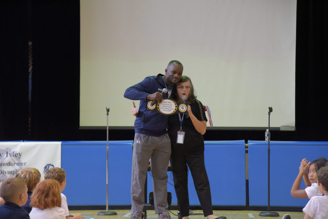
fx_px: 1093
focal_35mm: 120
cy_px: 110
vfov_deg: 11.4
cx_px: 164
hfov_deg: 17.1
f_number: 5.6
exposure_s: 1/125
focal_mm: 120
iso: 3200
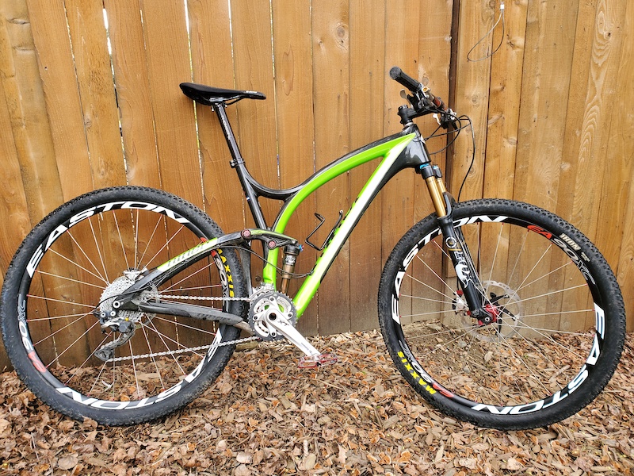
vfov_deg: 53.1
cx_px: 317
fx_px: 476
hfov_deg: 67.3
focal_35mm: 26
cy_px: 238
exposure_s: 1/120
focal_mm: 4.3
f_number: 2.4
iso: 100
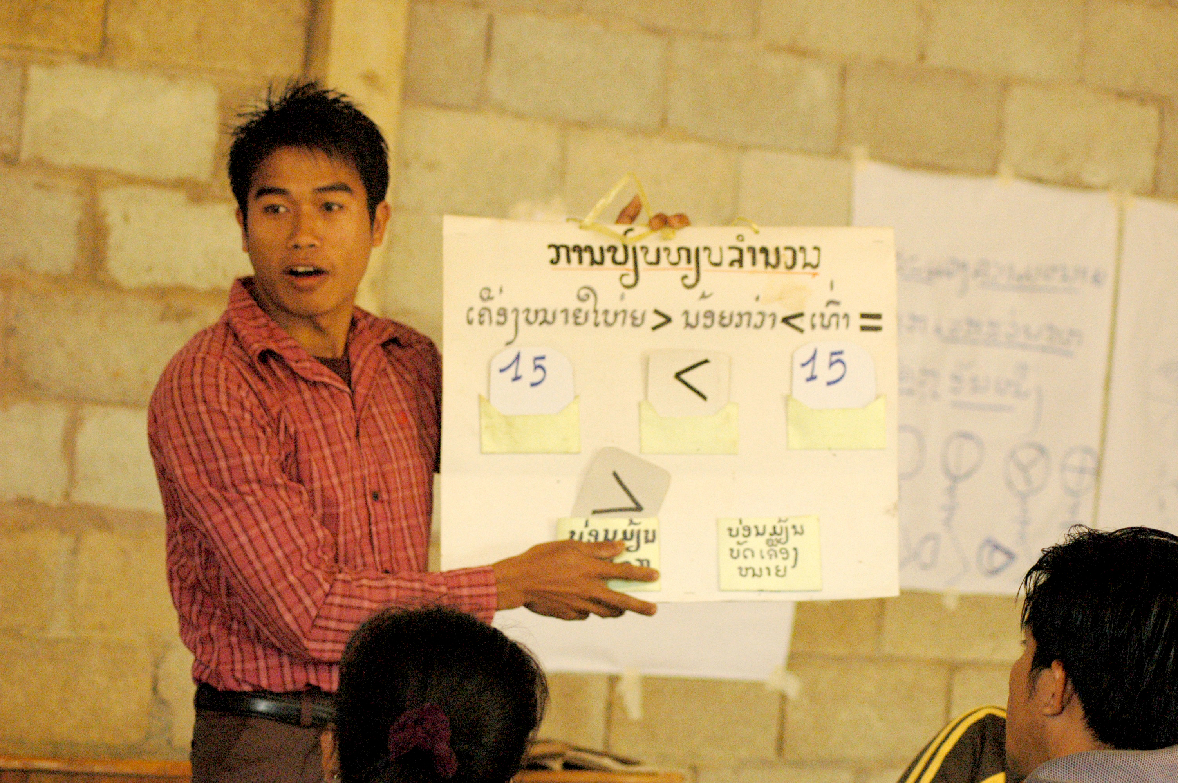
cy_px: 392
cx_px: 589
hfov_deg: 19.5
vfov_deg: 13.0
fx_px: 3433
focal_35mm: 105
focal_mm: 70
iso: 1250
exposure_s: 1/160
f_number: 4
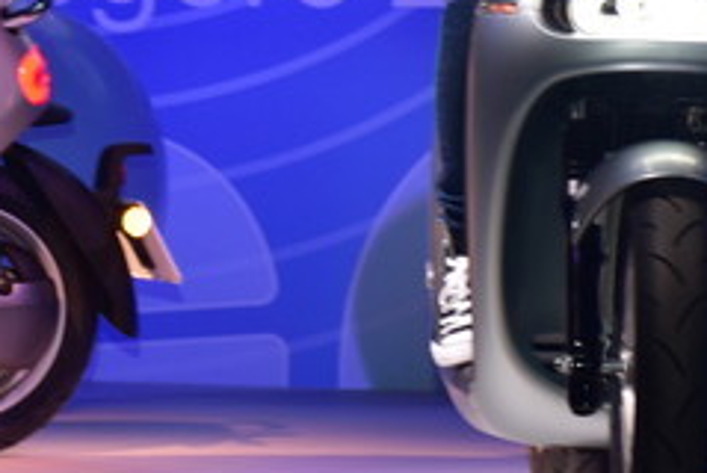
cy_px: 90
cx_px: -62
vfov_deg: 3.5
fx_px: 7826
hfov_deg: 5.2
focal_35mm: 398
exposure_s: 1/60
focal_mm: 62
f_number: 5
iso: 250
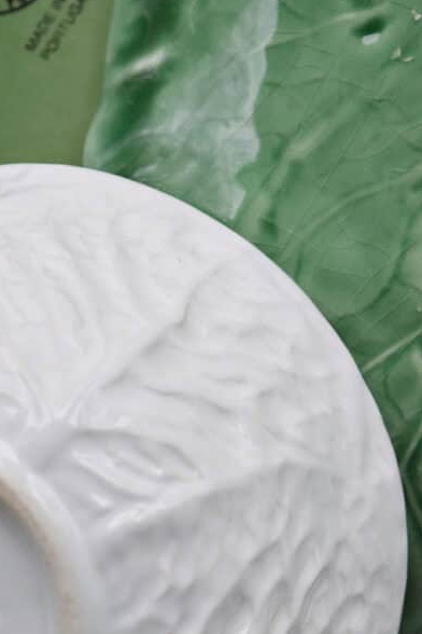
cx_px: 226
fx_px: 2479
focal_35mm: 141
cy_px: 286
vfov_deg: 14.5
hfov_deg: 9.7
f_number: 5.3
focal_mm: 48
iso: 400
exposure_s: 1/100
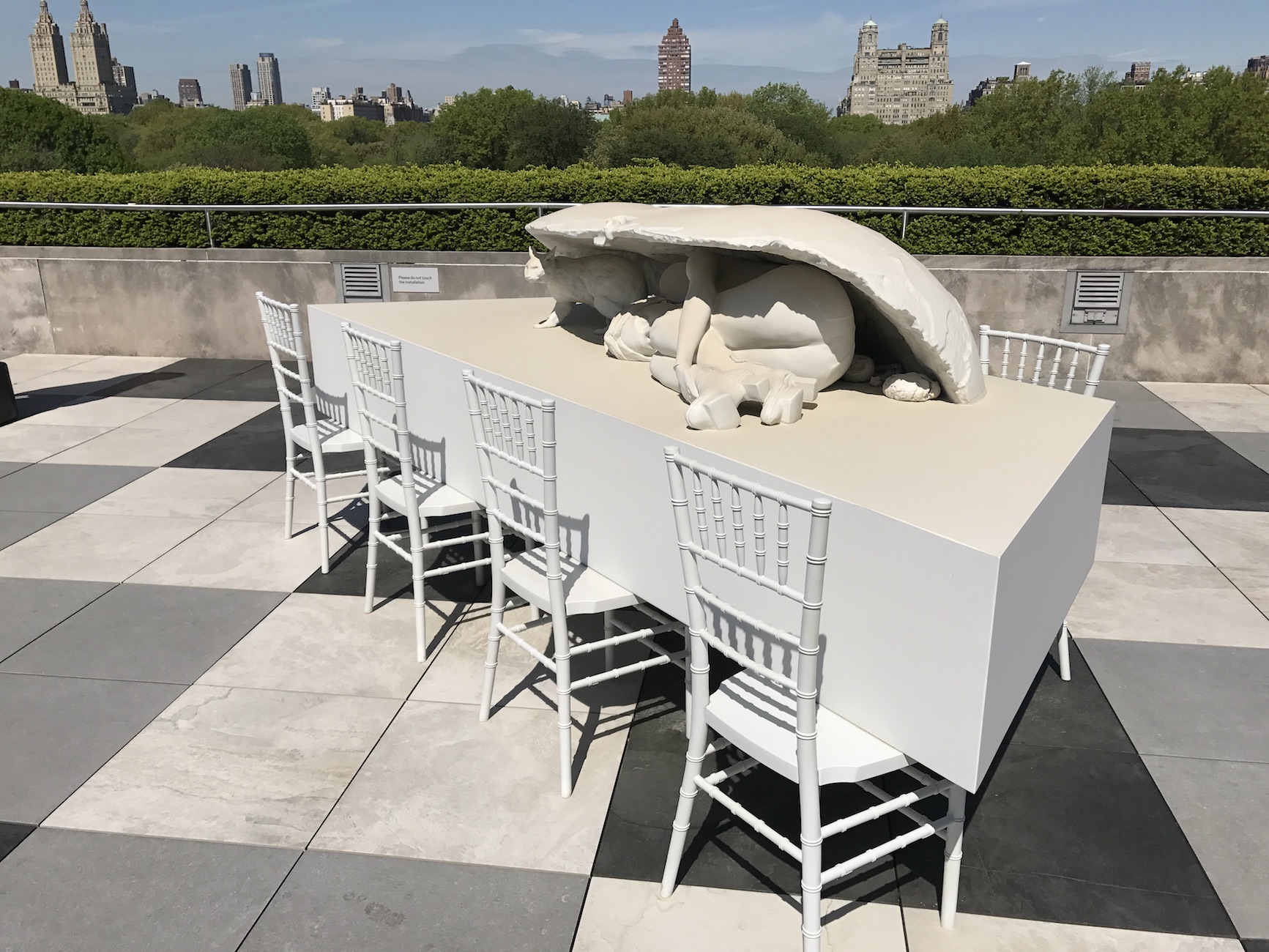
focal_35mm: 28
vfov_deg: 49.8
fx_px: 1027
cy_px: 476
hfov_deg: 63.4
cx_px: 634
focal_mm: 3.99
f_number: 1.8
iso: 20
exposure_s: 1/6410
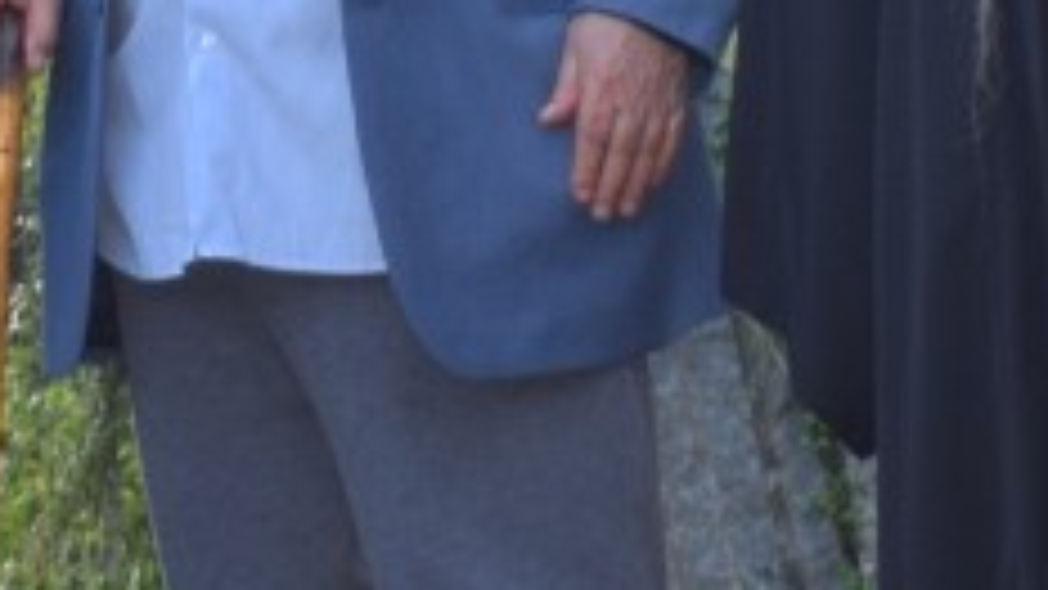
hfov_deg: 7.6
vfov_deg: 4.3
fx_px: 7891
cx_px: 522
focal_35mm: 284
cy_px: -176
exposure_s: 1/125
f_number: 5.6
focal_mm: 26
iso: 220
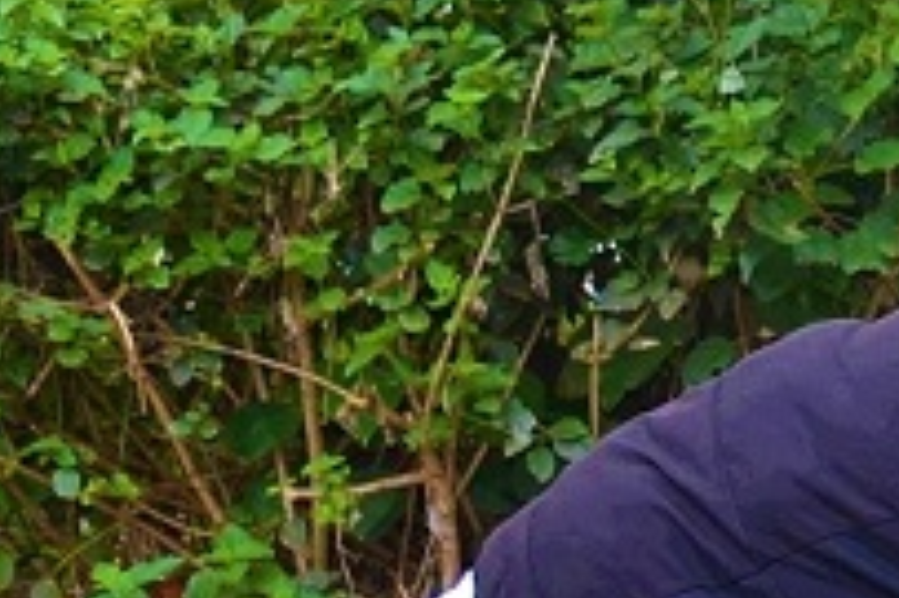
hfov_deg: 9.3
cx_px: 1873
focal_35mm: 205
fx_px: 5114
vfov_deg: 6.5
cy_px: 1149
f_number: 4
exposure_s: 1/250
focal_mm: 23
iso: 140
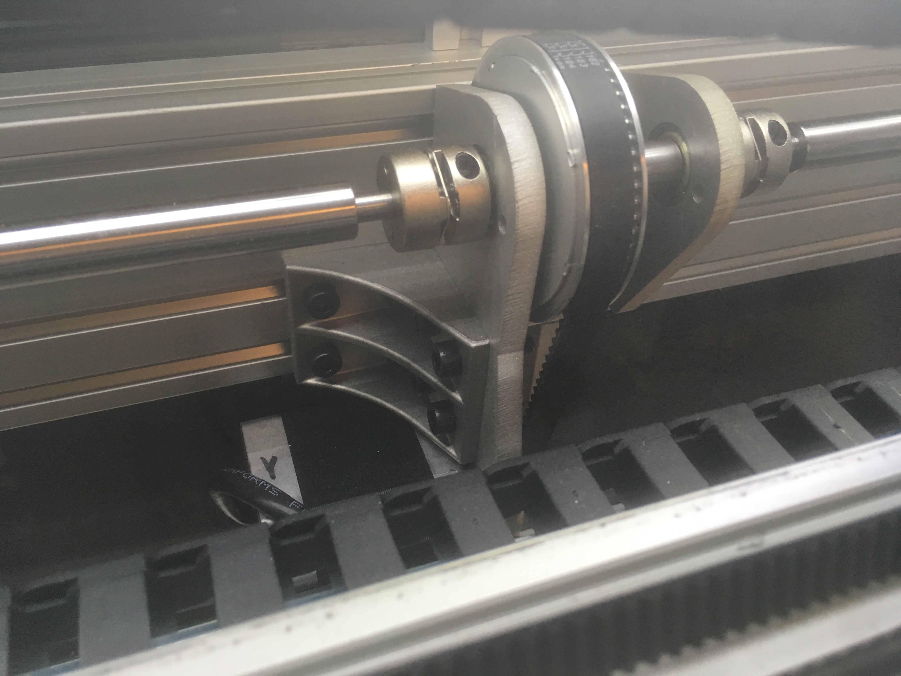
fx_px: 755
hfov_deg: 61.7
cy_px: 338
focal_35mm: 29
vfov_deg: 48.2
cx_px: 450
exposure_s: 1/30
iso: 80
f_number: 2.2
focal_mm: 4.15
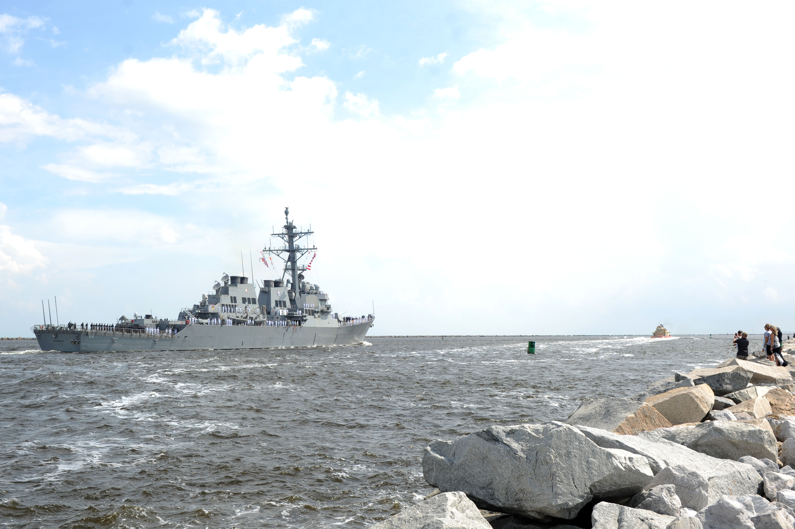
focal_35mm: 32
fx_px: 706
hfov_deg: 58.7
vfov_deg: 41.1
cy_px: 264
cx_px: 398
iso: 100
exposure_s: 1/320
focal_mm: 32
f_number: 8
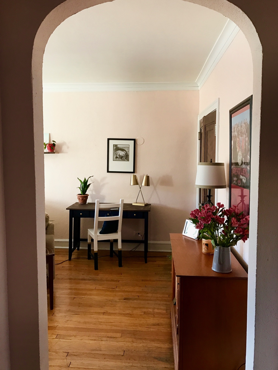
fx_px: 300
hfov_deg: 49.7
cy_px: 185
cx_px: 139
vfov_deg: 63.4
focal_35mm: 28
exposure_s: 1/17
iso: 40
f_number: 1.8
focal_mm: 3.99
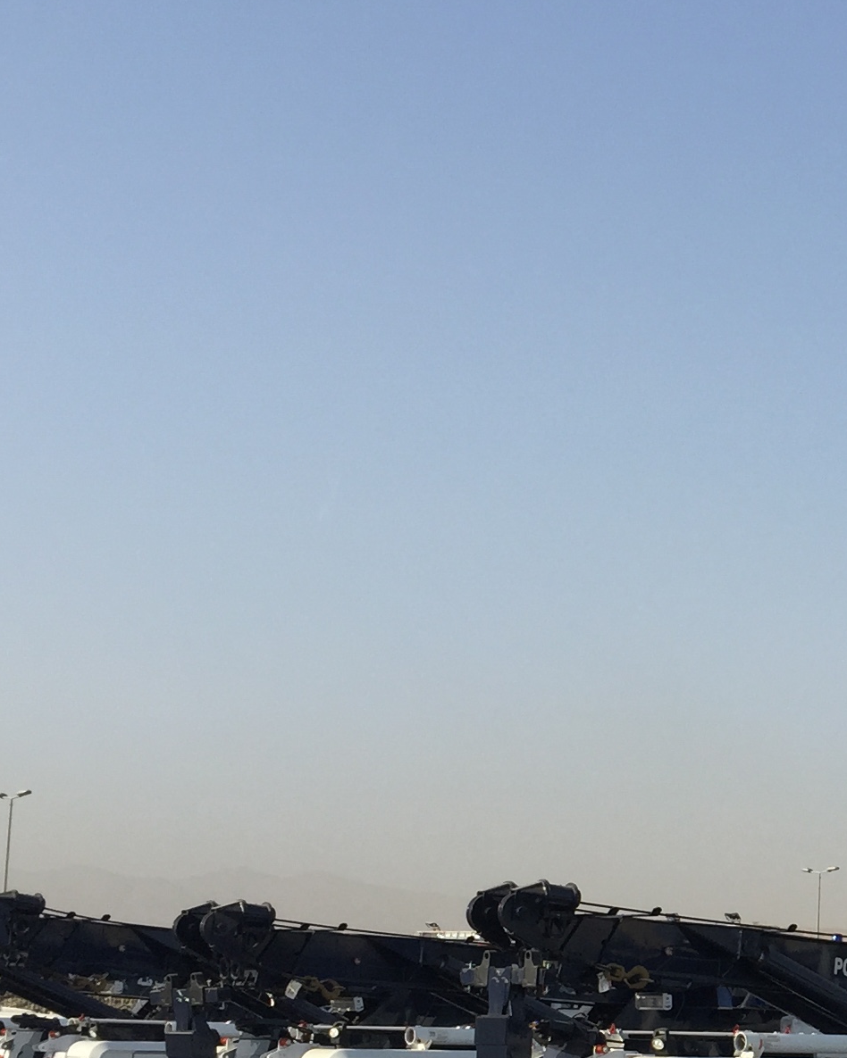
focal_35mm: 78
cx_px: 1114
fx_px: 2444
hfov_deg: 18.3
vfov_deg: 24.1
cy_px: 853
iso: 32
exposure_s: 1/1582
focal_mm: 4.15
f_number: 2.2
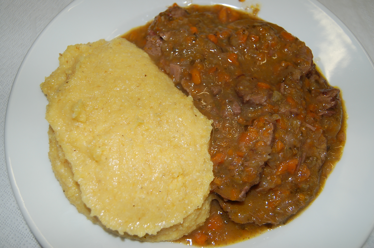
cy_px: 124
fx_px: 373
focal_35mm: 36
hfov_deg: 53.2
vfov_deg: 36.7
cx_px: 187
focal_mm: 24
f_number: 4
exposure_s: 1/60
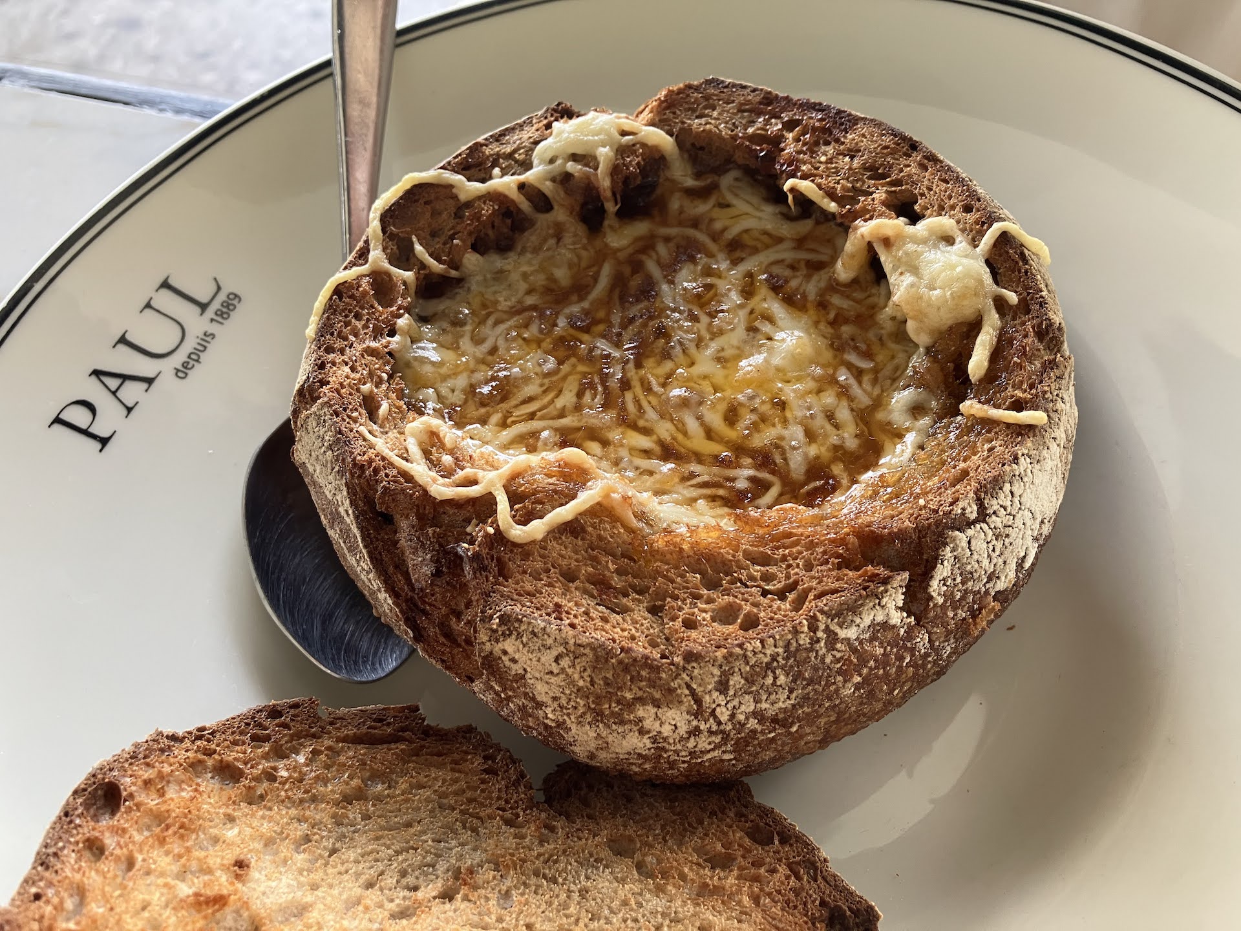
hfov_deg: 63.4
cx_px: 620
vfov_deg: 49.7
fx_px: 1004
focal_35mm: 28
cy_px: 466
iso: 80
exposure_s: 1/79
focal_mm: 3.99
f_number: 1.8
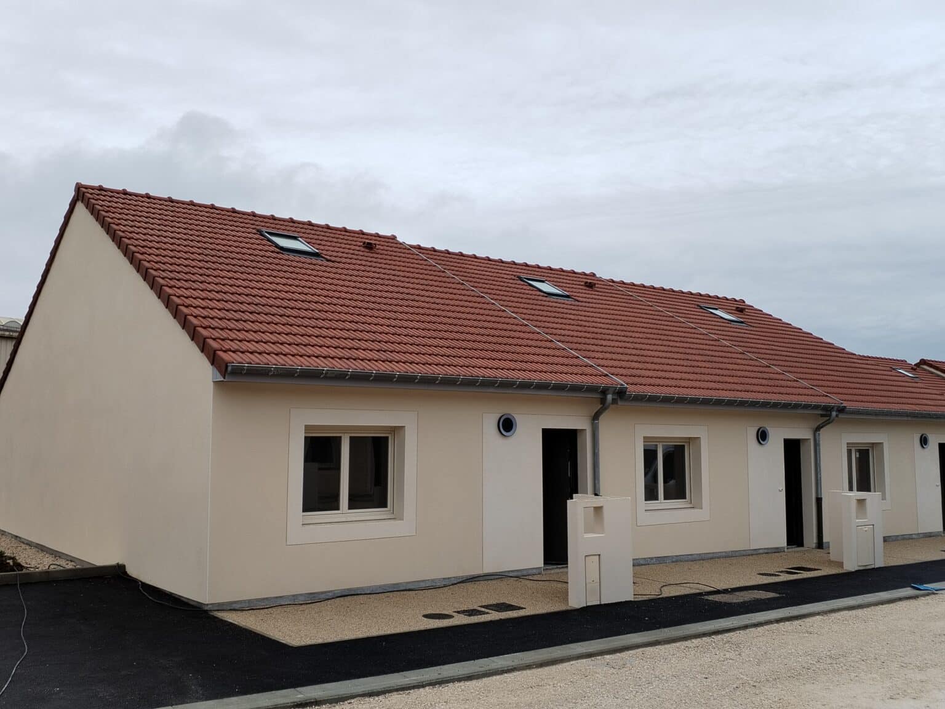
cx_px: 472
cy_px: 354
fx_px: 901
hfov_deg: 55.4
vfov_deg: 42.9
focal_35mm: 33
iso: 100
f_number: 1.8
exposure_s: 1/319
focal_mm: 4.75
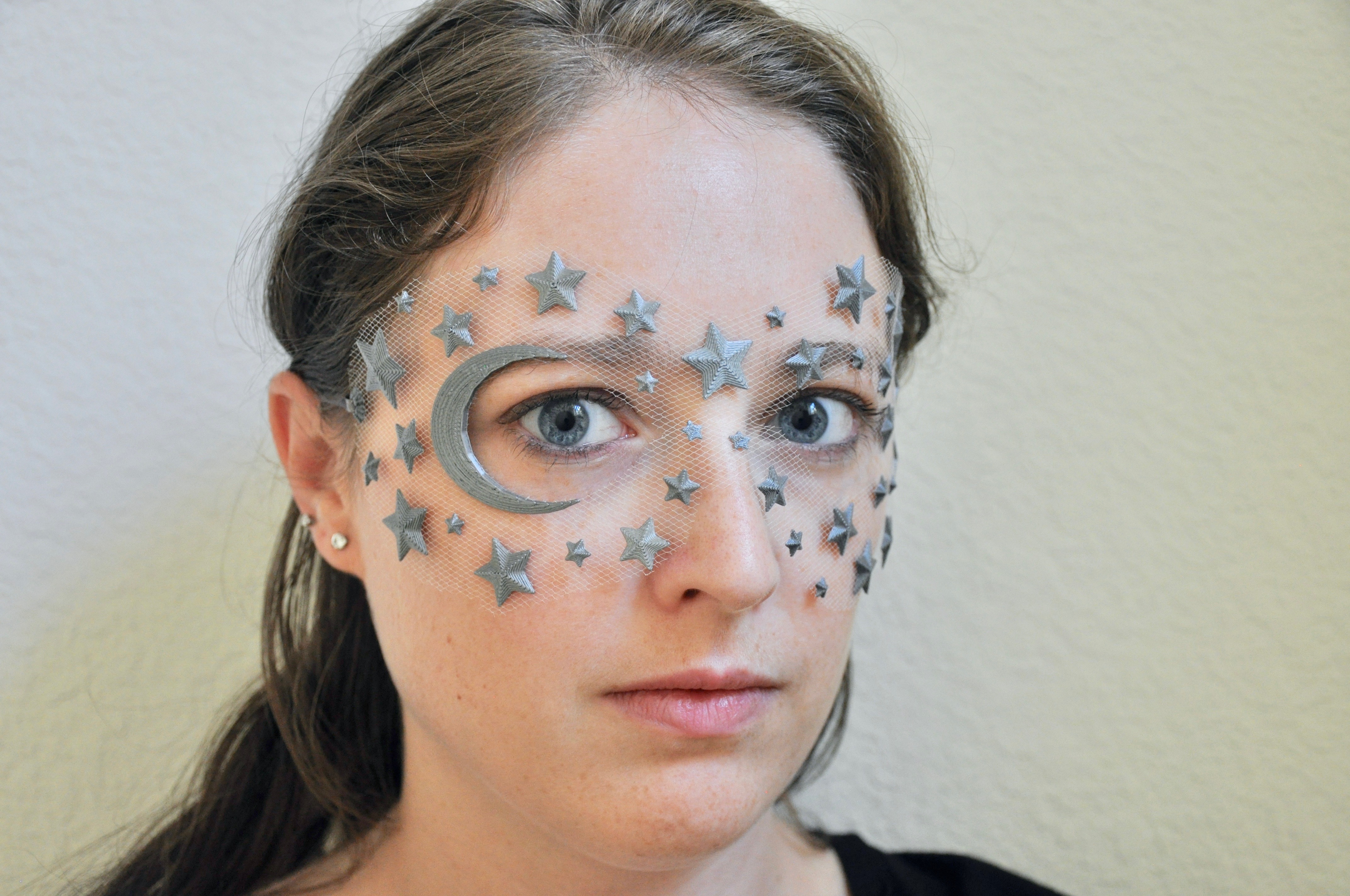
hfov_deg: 35.1
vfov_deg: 23.7
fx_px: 2135
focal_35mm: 57
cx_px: 675
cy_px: 448
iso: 800
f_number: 4.5
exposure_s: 1/30
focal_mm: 38
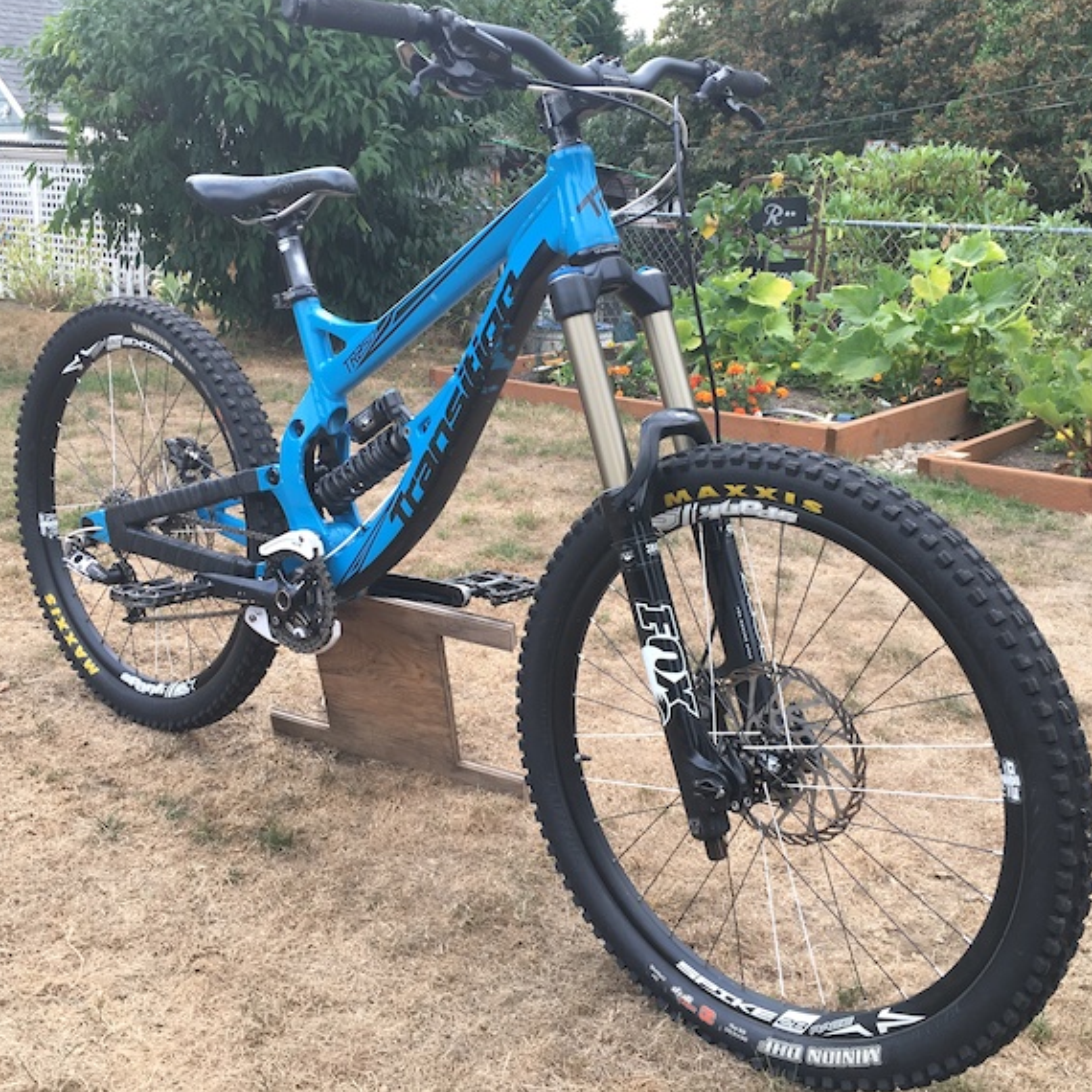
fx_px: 1285
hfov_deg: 46.0
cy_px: 523
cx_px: 531
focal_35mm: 36
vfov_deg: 46.0
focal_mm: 4.15
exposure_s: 1/120
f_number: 2.2
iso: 25
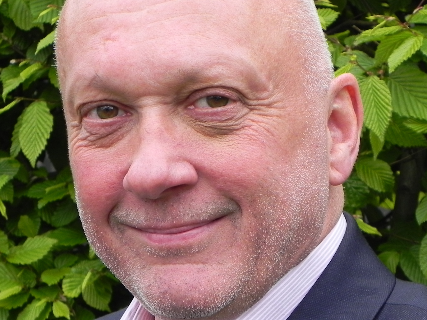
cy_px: 211
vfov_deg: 11.1
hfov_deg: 14.7
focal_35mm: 134
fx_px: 1653
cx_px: 249
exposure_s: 1/125
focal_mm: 13.4
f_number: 4
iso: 160
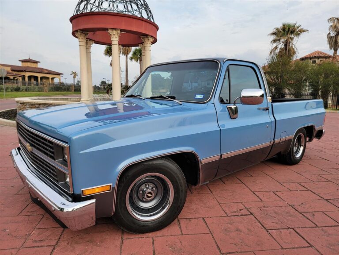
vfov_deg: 56.8
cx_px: 170
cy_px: 128
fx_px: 235
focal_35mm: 24
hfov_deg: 71.6
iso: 16
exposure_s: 1/200
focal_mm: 6.7
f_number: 1.8
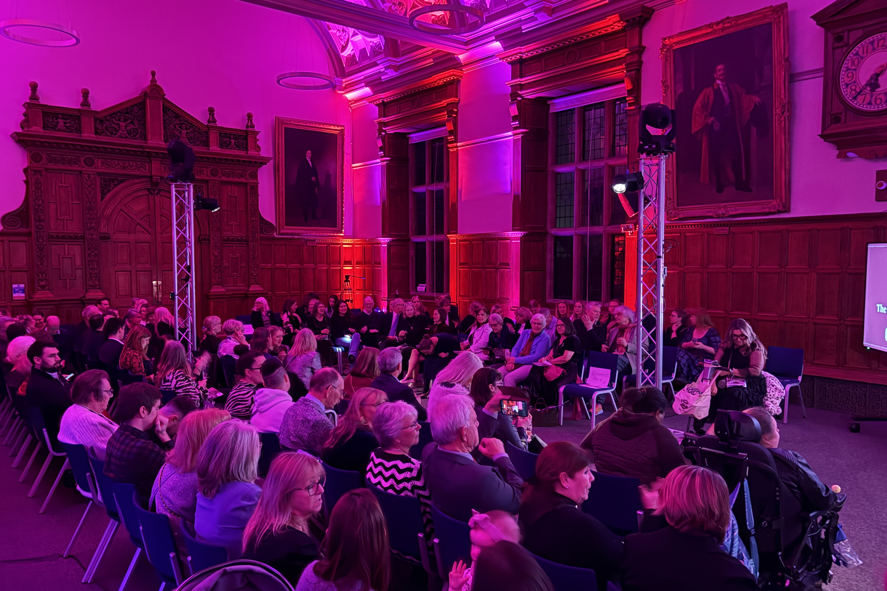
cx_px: 431
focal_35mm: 28
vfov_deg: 46.4
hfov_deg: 65.5
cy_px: 313
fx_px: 690
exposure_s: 1/15
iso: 1250
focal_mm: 5.96
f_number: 1.6
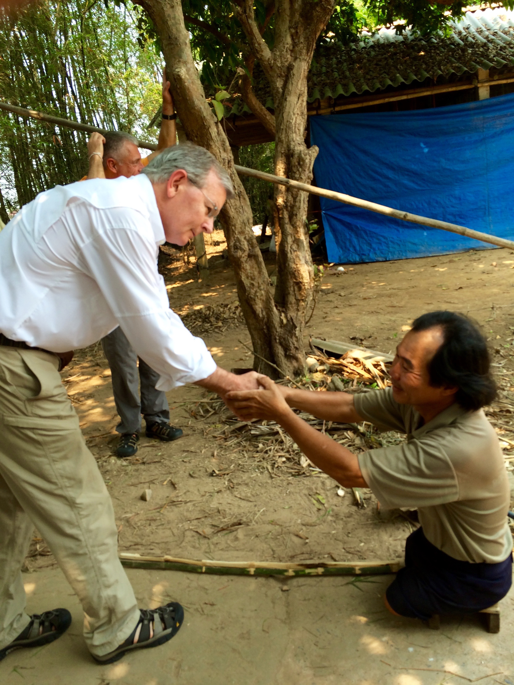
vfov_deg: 60.0
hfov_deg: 46.8
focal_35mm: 30
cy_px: 342
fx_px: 594
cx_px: 257
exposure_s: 1/227
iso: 32
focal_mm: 4.12
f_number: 2.2
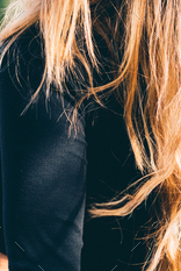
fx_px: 2421
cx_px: 72
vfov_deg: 6.4
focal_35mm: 322
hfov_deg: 4.3
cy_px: 121
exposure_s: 1/800
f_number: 2.8
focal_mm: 85
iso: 200
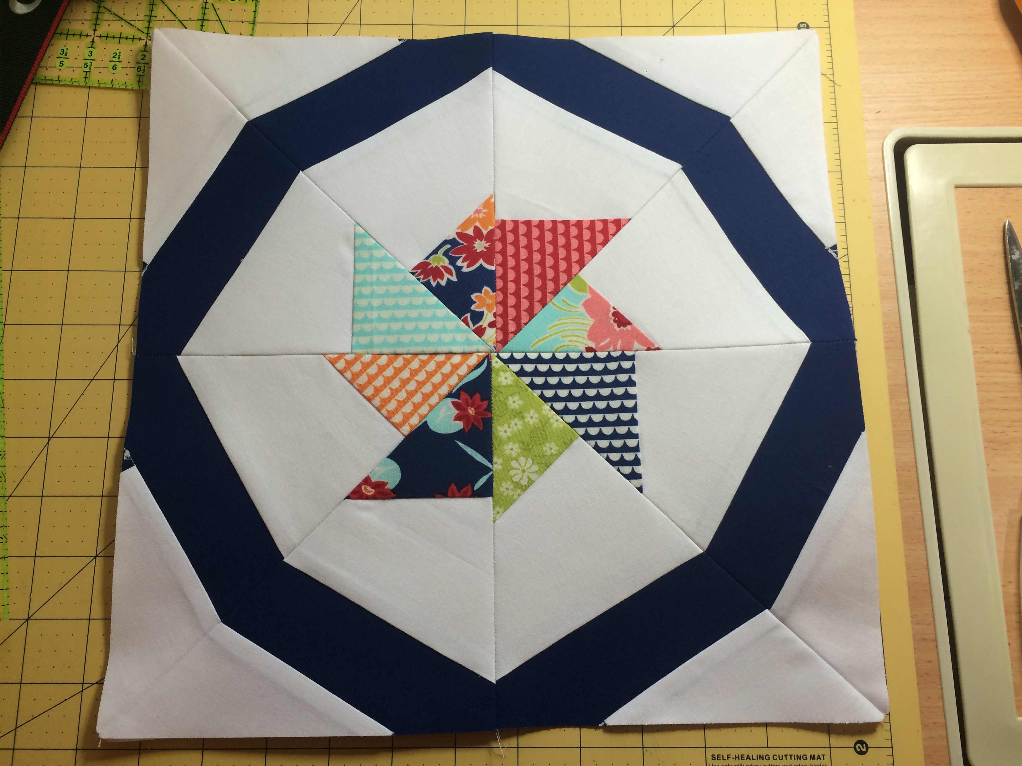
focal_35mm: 29
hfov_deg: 61.7
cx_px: 511
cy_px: 383
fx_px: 856
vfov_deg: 48.2
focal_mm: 4.15
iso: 32
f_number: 2.2
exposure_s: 1/33
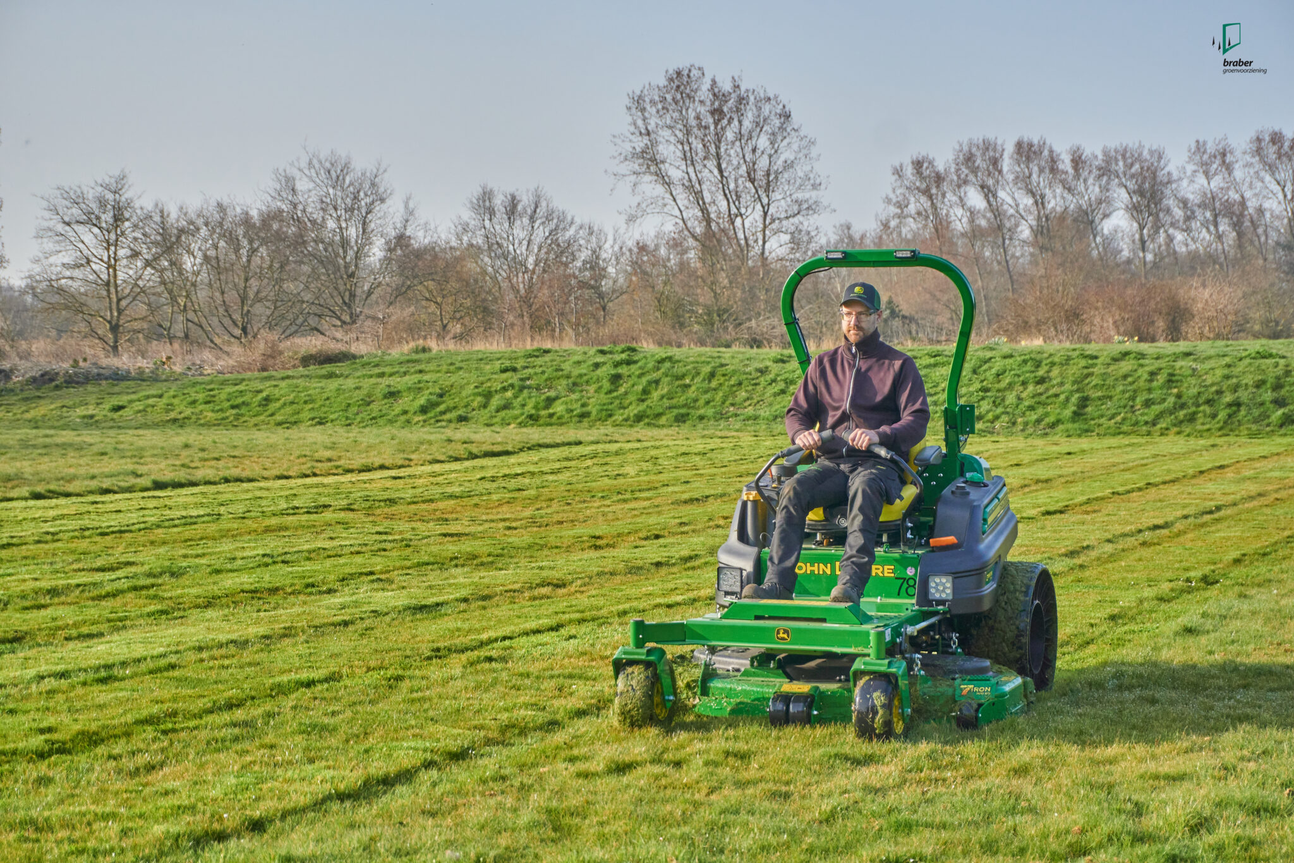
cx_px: 647
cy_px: 432
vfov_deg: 18.5
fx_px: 2642
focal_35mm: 74
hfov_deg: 27.5
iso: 1000
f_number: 5.6
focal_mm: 49
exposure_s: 1/2000
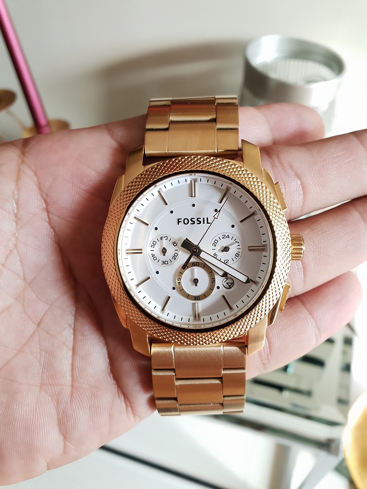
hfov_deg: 53.1
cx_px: 184
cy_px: 244
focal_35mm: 26
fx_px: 367
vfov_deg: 67.3
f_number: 2.4
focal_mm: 4.3
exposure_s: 1/30
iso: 320
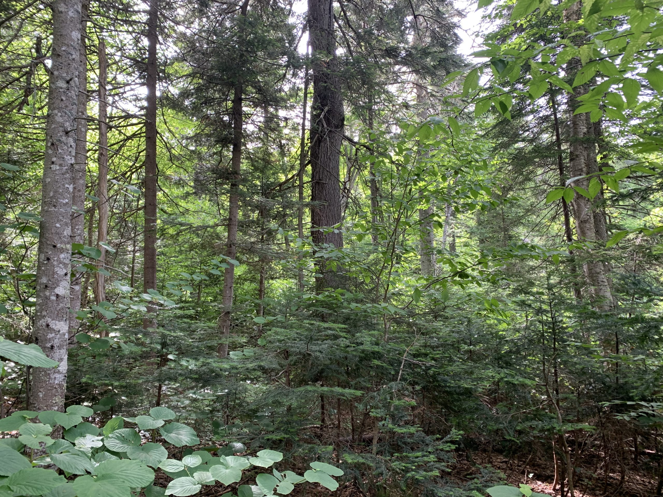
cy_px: 248
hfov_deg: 67.3
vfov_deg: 53.1
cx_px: 332
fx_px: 498
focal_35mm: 26
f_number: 1.8
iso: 100
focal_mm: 4.25
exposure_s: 1/120
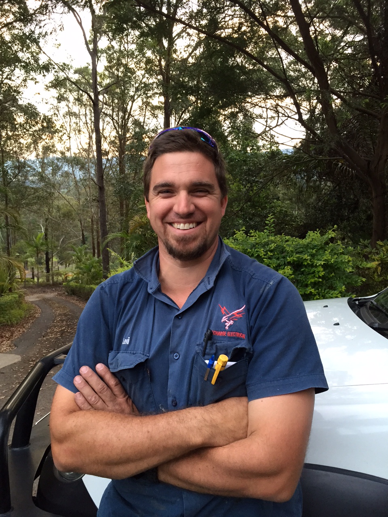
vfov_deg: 61.7
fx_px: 433
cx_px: 194
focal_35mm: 29
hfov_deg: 48.2
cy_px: 258
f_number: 2.2
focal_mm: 4.15
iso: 125
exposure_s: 1/30
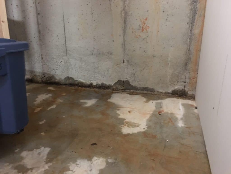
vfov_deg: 48.2
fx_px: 194
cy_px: 87
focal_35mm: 29
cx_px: 116
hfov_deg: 61.7
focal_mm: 4.15
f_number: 2.2
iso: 500
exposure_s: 1/15
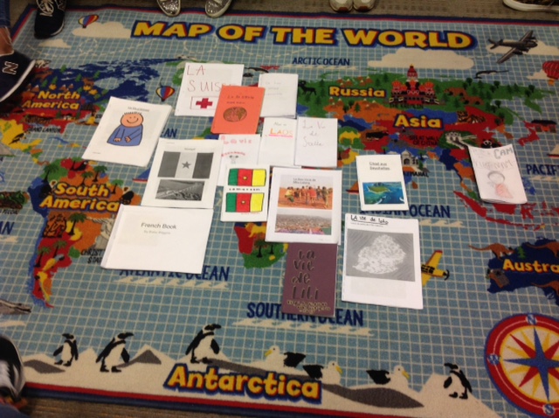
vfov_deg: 40.6
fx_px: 564
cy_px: 209
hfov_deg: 52.7
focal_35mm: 35
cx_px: 280
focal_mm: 4.28
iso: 64
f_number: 2.4
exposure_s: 1/15
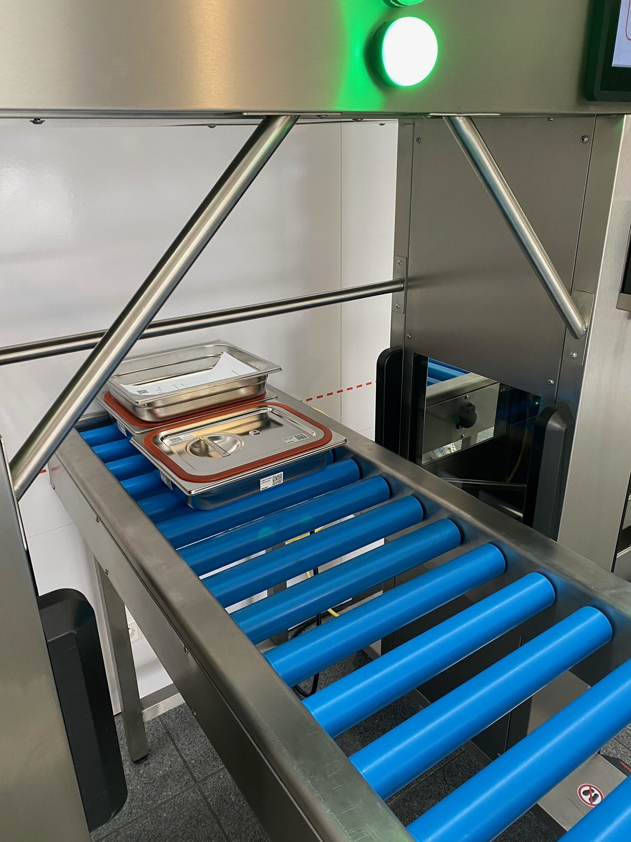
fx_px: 632
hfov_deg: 53.1
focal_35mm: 26
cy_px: 421
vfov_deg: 67.3
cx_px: 316
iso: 125
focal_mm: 4.25
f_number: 1.8
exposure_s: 1/50
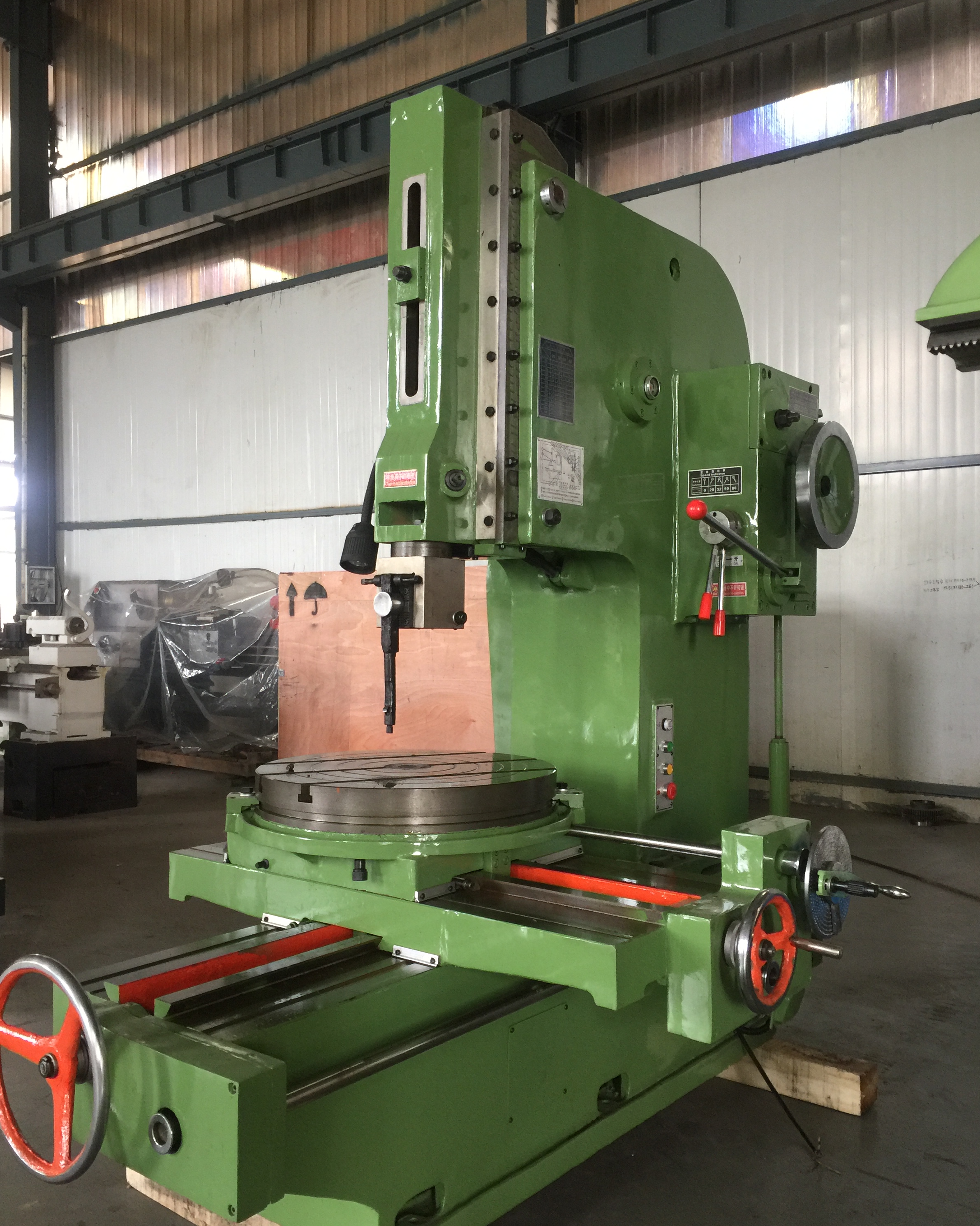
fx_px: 1124
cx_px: 484
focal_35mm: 31
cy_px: 627
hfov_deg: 47.1
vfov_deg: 57.2
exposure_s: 1/33
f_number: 2.2
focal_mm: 4.15
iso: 80
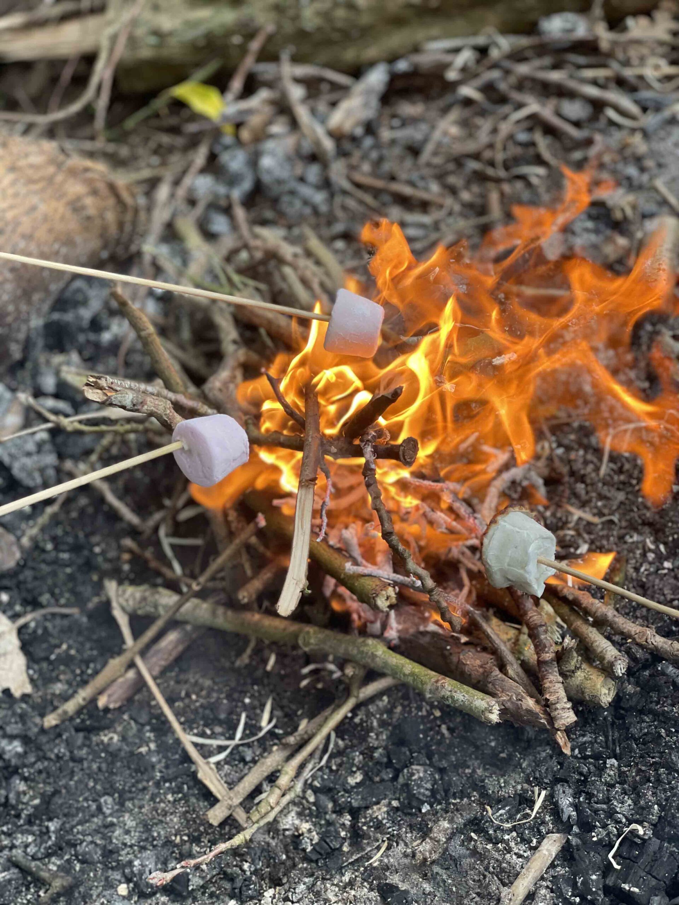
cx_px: 340
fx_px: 1360
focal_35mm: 52
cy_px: 452
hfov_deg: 28.0
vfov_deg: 36.8
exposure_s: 1/122
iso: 50
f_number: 2
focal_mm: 6
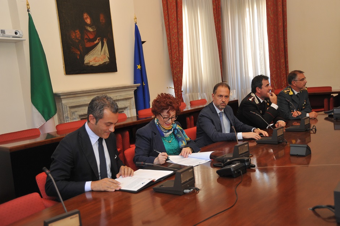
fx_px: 359
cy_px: 113
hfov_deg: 50.7
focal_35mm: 38
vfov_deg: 35.0
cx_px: 170
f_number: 4.5
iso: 1600
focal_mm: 38
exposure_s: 1/60
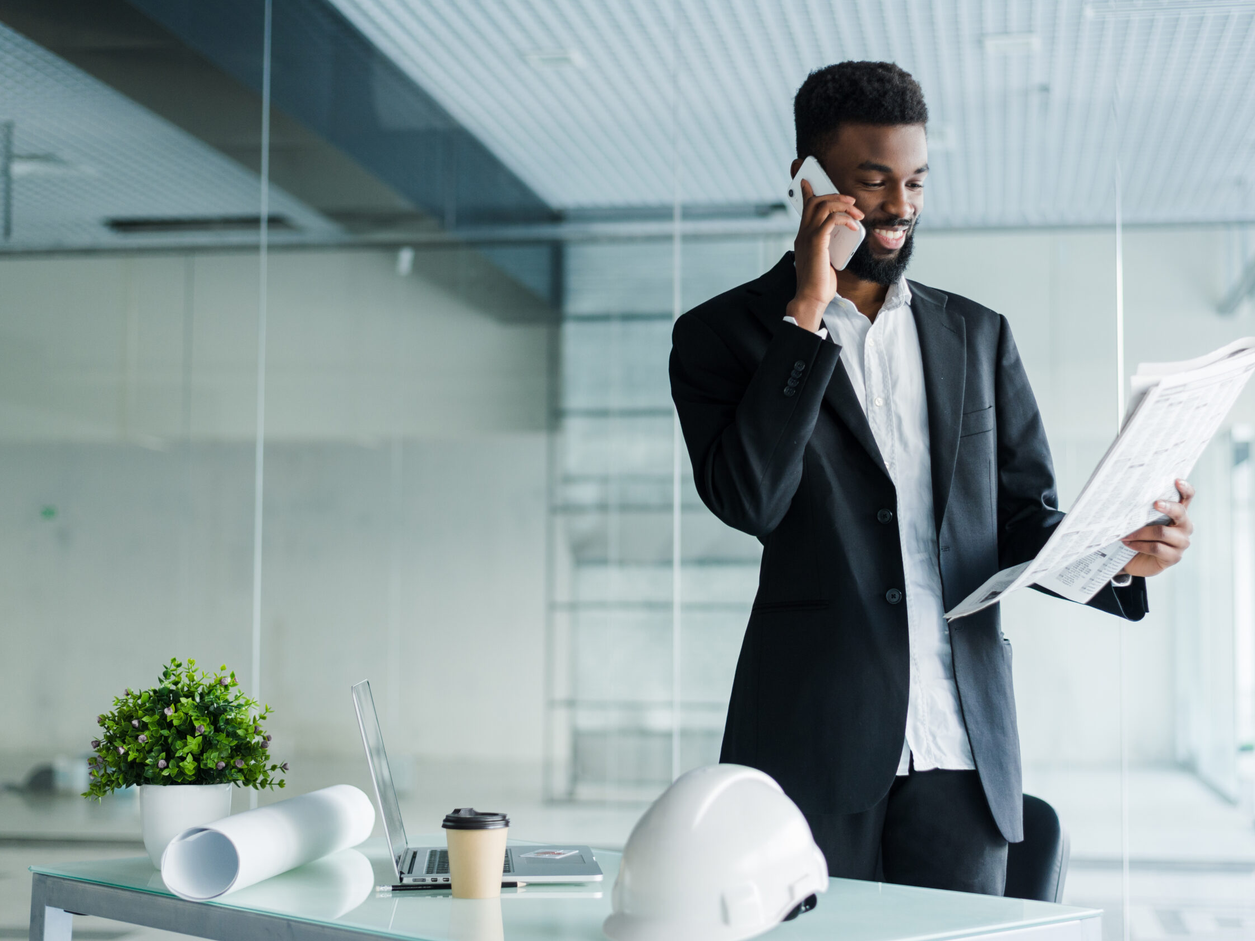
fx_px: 1994
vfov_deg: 26.6
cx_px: 690
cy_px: 474
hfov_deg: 34.9
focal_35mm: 55
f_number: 2.2
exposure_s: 1/125
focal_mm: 50
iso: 320
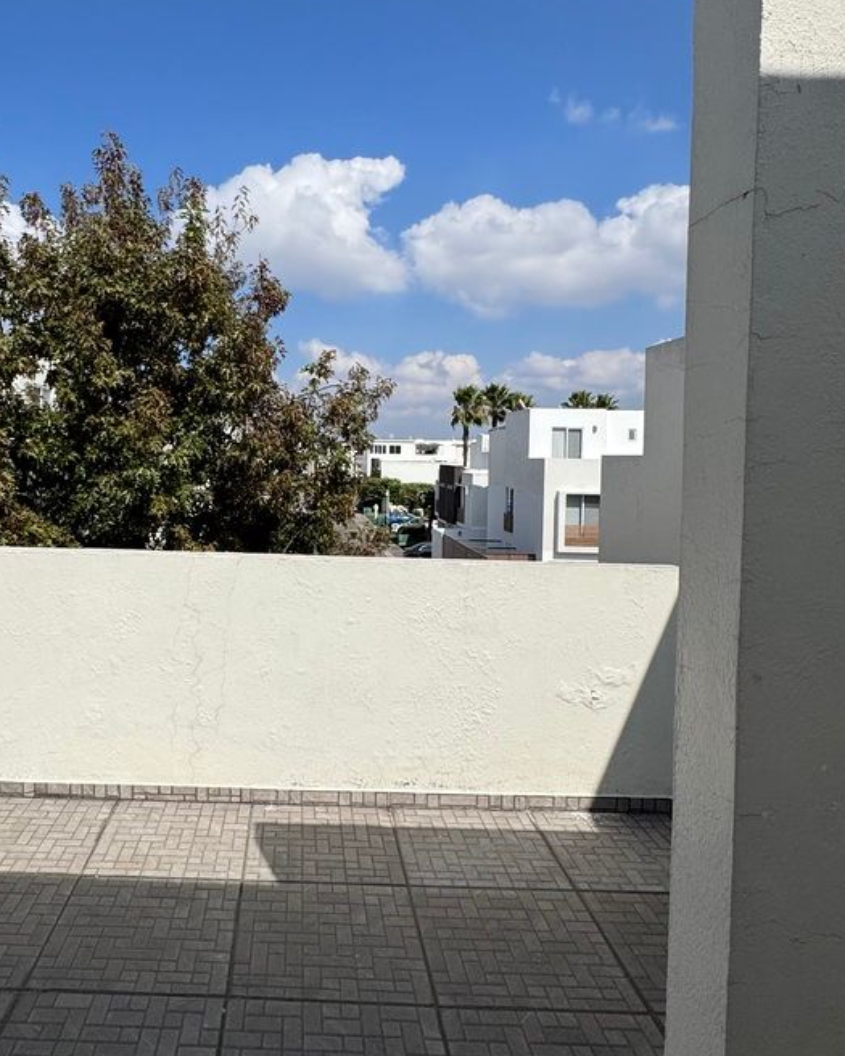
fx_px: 781
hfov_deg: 55.3
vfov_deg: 68.0
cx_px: 262
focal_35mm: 25
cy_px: 480
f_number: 2.2
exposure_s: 1/4132
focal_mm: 2.22
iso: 40
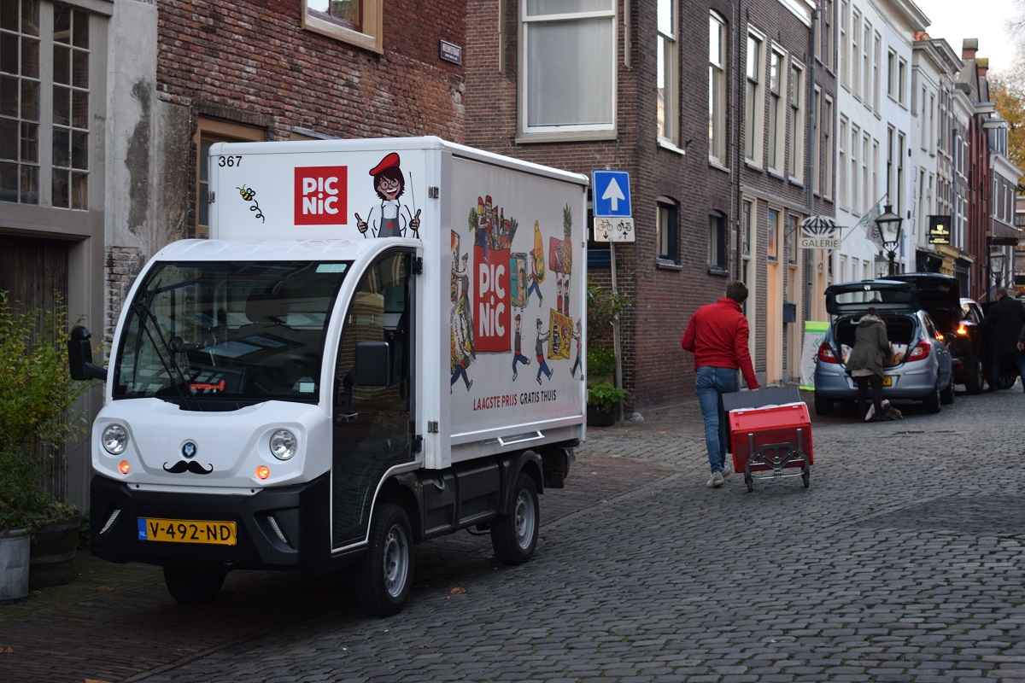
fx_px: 1708
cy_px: 342
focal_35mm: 60
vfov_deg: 22.6
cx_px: 512
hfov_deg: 33.4
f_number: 5
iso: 640
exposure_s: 1/60
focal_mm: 40
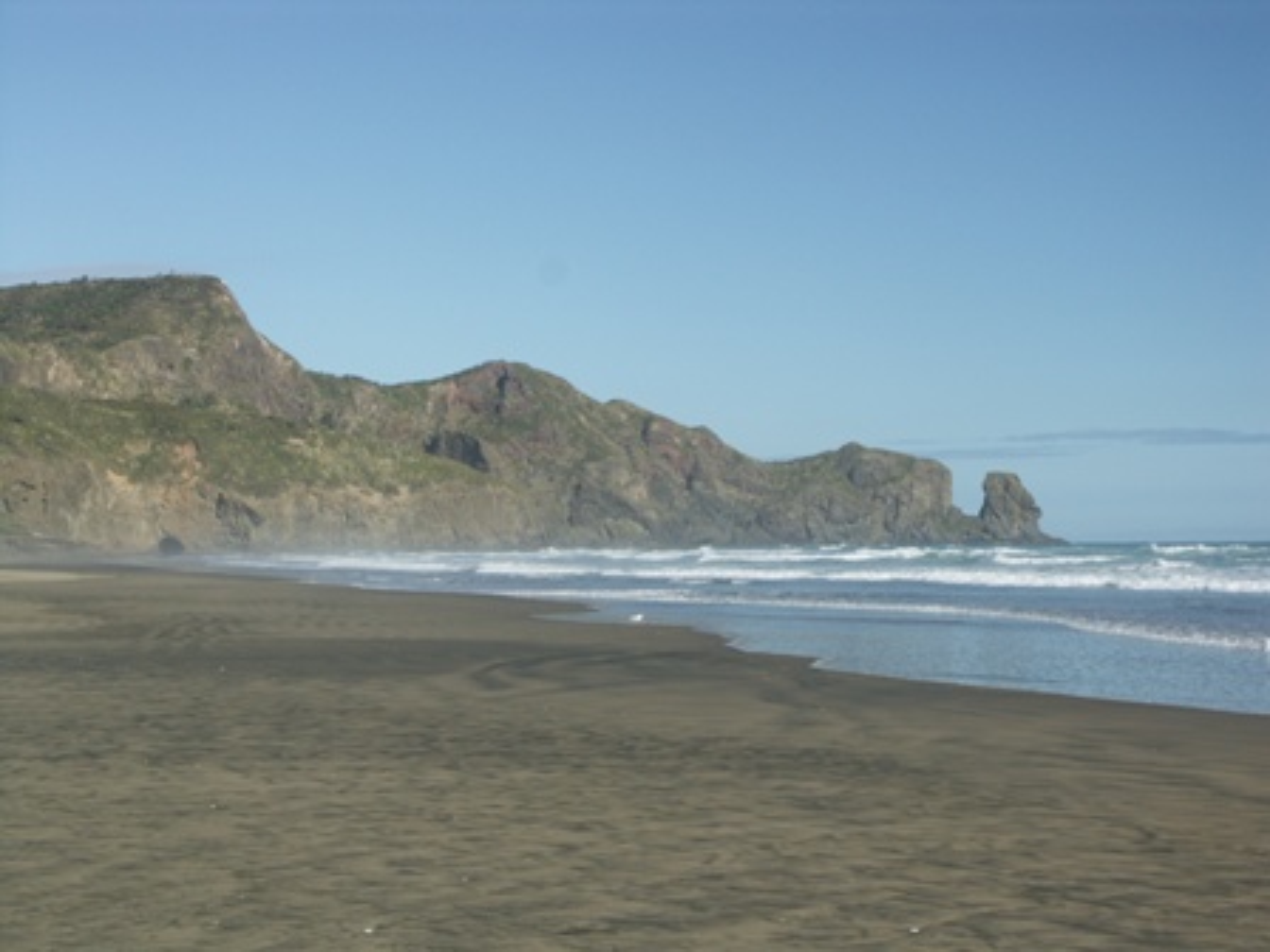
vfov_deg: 18.4
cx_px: 635
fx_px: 2935
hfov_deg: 24.4
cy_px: 476
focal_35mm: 80
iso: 64
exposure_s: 1/125
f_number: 6.3
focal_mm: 20.37
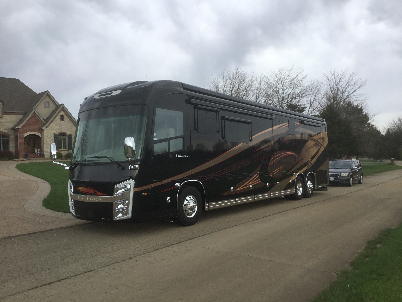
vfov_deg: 45.4
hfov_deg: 58.4
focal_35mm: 31
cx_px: 201
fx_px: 360
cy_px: 151
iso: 25
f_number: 2.4
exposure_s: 1/536
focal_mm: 3.3
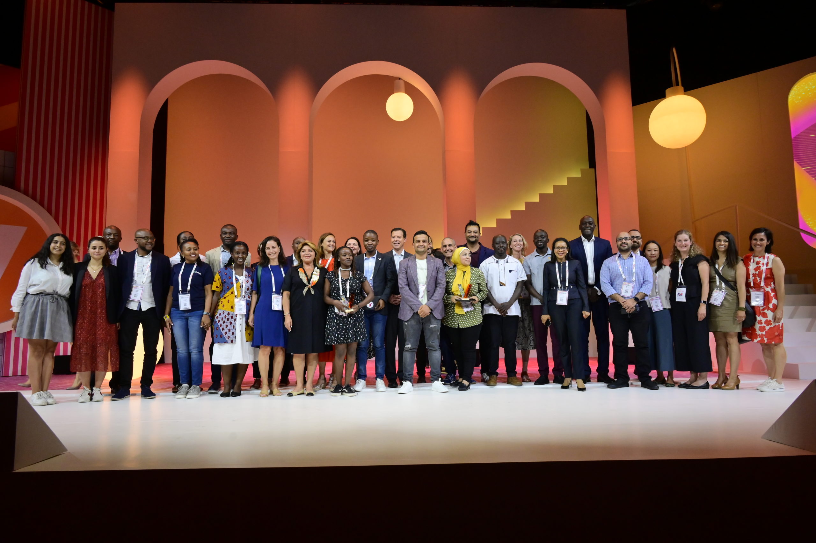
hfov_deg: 73.8
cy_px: 272
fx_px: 544
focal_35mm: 24
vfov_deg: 53.1
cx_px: 408
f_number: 8
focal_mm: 24
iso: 4000
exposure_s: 1/200
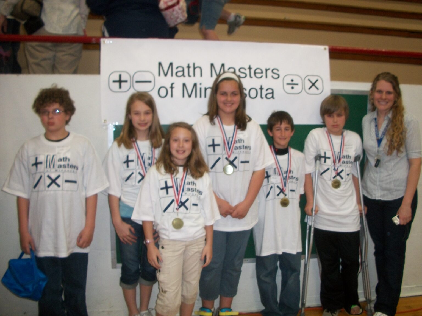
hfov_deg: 52.6
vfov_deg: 40.7
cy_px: 158
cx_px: 211
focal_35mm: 35
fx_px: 427
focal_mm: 6.3
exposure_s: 1/30
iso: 200
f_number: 3.1
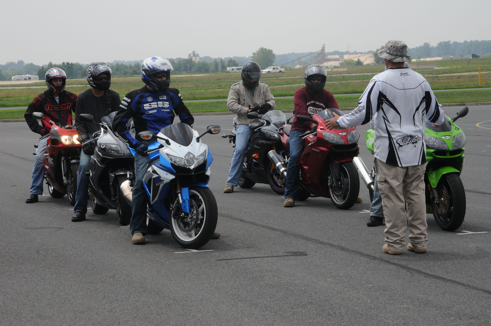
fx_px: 1430
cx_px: 246
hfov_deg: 19.5
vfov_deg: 13.0
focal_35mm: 105
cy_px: 163
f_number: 10
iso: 250
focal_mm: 70
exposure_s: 1/400
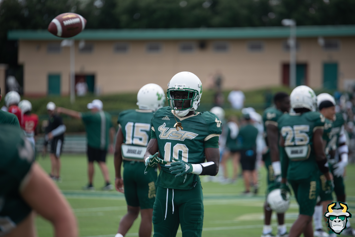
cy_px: 118
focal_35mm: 190
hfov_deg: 10.8
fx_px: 1874
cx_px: 178
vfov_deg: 7.2
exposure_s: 1/4000
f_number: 2.8
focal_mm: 190
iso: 360
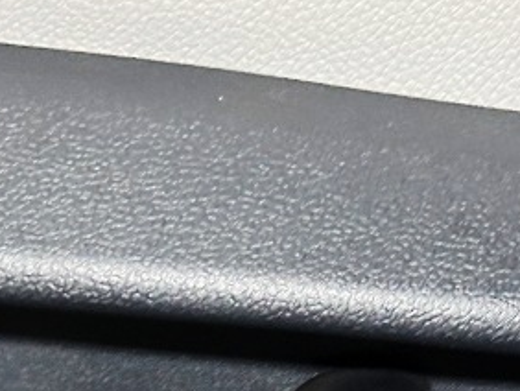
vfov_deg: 8.4
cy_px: 520
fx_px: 2616
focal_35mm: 174
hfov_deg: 11.3
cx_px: 301
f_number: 1.78
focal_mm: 6.86
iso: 500
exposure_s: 1/40
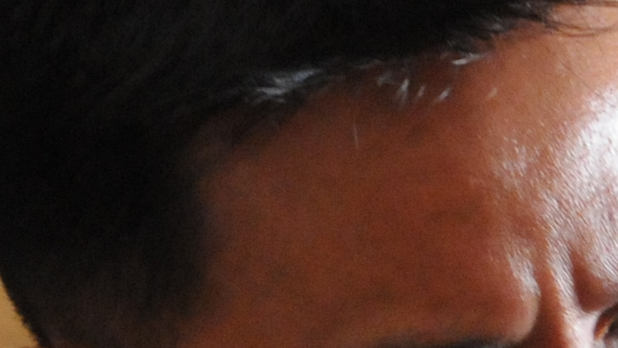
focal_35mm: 419
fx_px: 6867
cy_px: 631
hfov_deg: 5.1
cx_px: 708
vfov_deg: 2.9
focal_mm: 46
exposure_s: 1/60
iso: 2000
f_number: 5.6
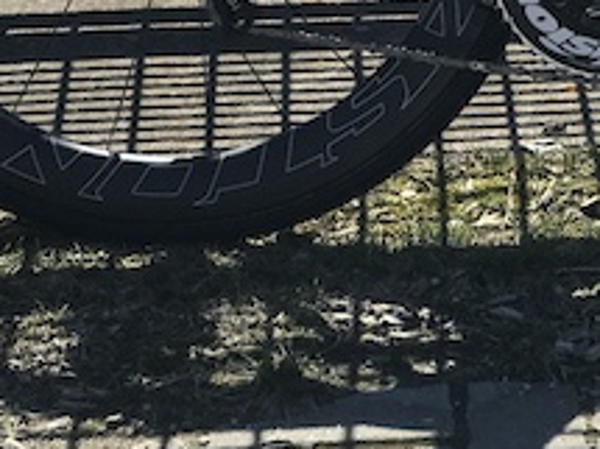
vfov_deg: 6.8
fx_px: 3673
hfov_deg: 9.2
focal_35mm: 212
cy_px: -329
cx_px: 759
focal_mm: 6.6
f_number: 2.8
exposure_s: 1/679
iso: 20
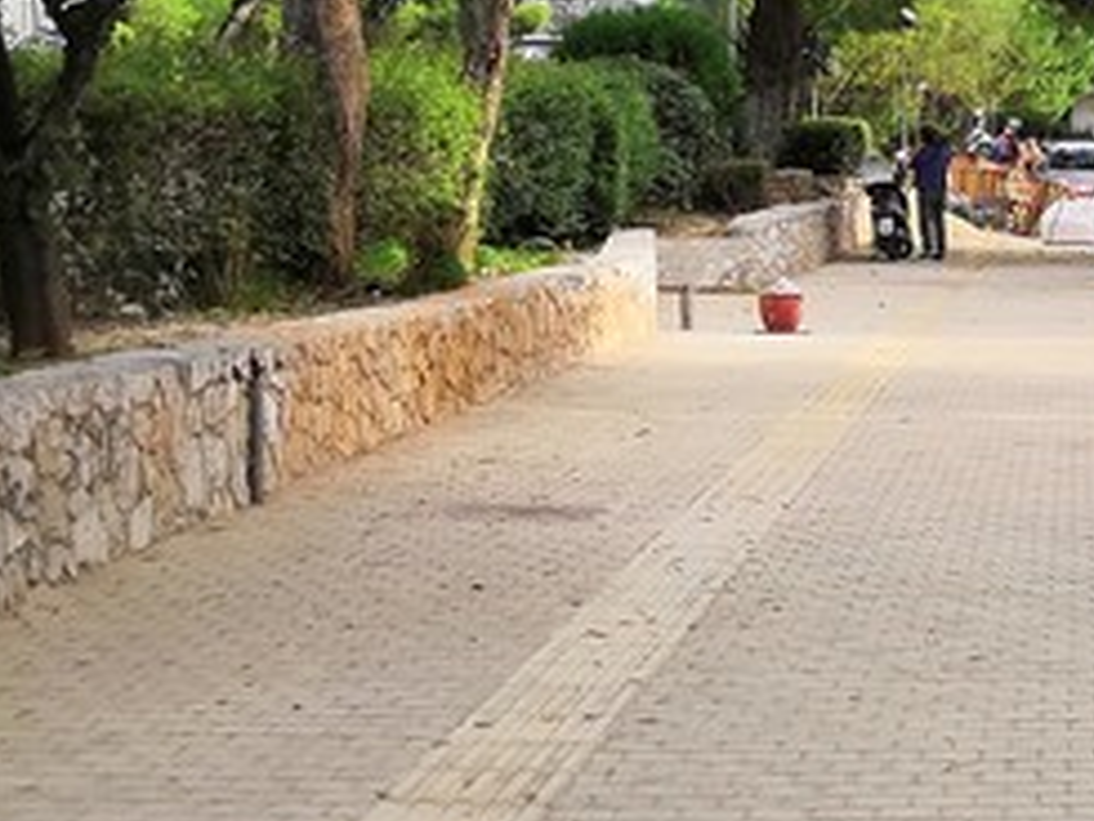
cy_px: 410
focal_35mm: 110
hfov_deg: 17.1
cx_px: 1317
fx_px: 3478
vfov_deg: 13.5
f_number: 1.8
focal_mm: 3.95
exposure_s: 1/417
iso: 50
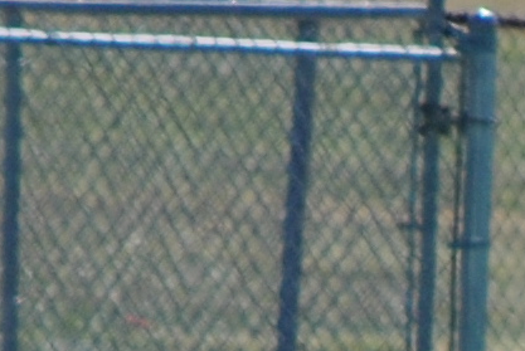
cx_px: 1059
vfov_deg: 1.1
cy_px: 728
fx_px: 18409
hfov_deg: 1.6
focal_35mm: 1261
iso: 200
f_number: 5.6
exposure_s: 1/640
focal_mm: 200
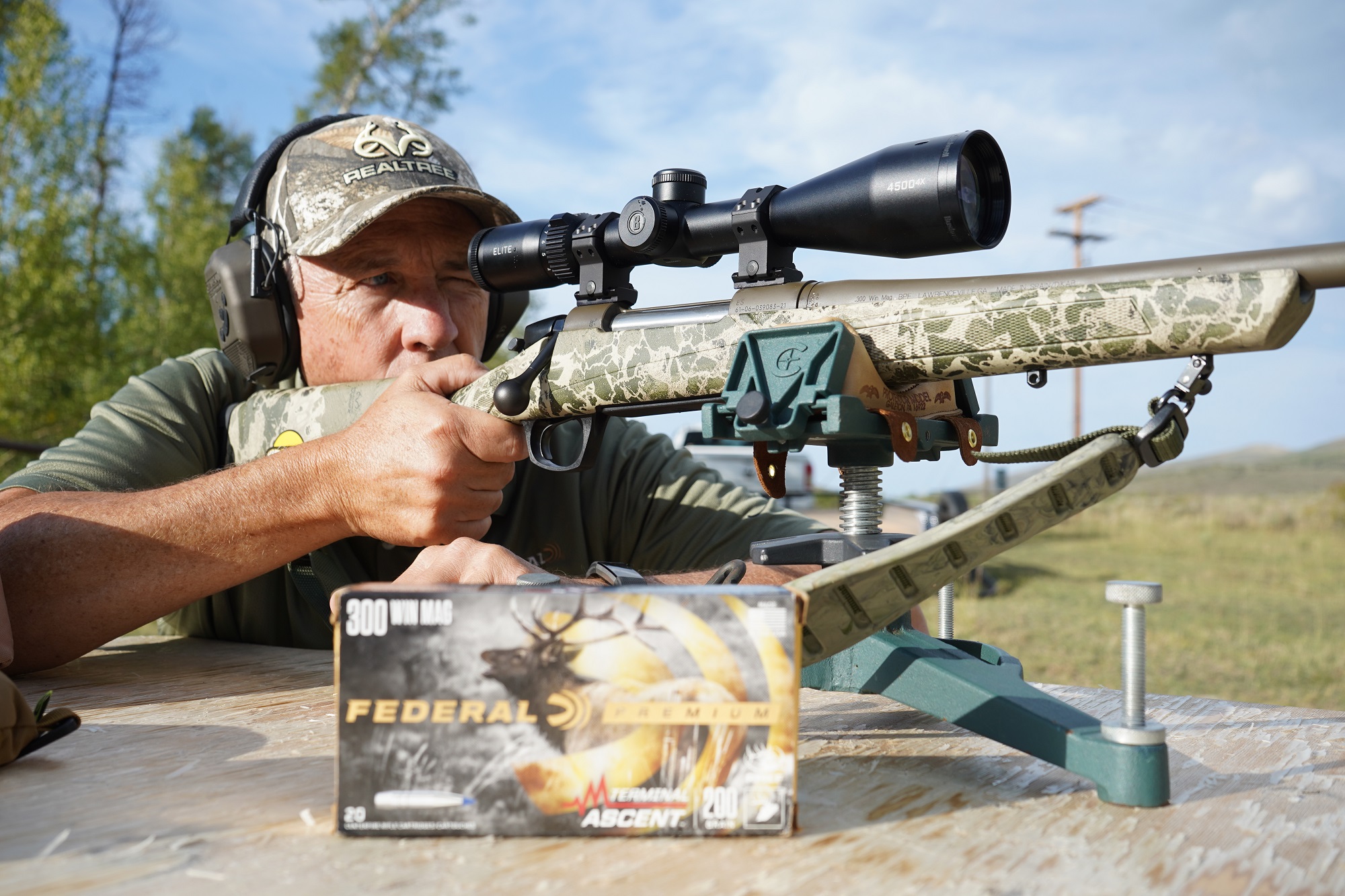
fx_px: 1270
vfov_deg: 38.9
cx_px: 672
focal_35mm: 34
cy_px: 448
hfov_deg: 55.8
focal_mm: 34
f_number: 6.3
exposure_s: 1/500
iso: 200
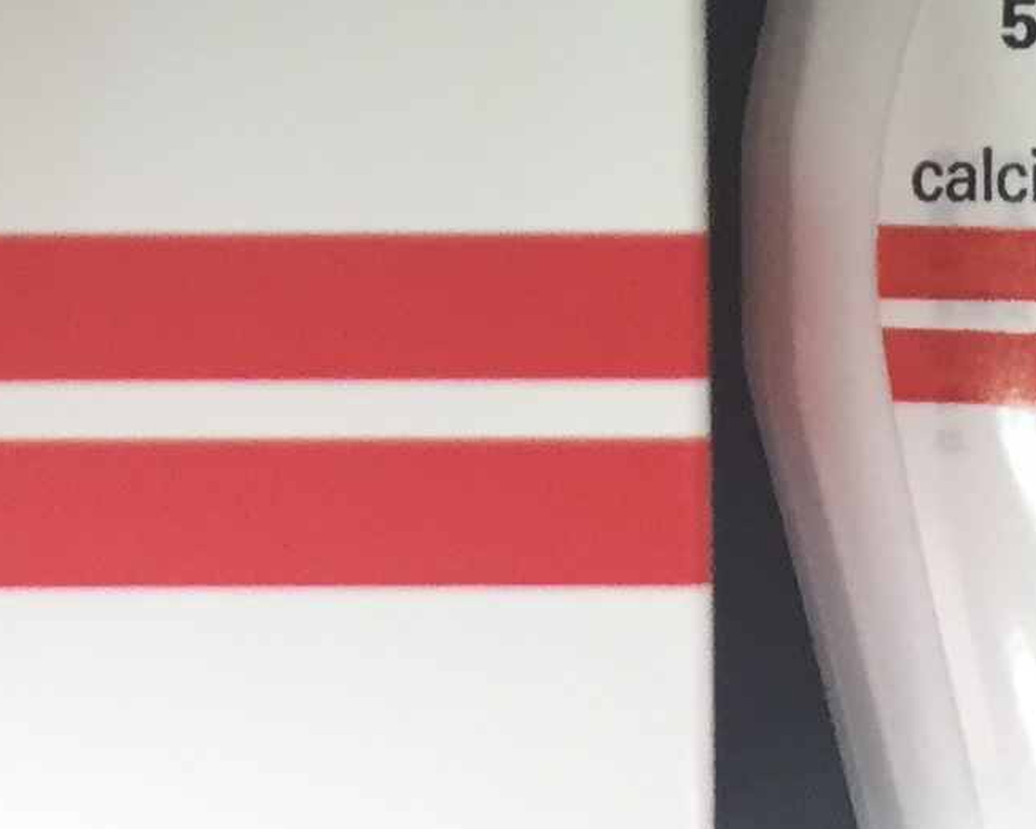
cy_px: -296
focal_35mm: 142
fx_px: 4355
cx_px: 258
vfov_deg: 10.6
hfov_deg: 13.5
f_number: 2.2
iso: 100
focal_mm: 4.15
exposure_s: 1/30
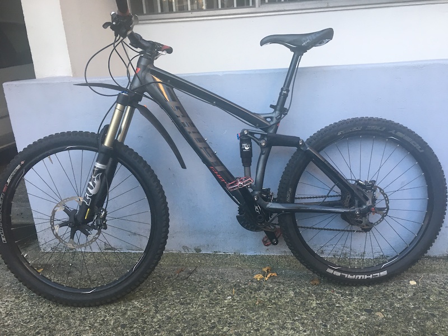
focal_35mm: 29
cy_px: 168
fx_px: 375
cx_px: 224
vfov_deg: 48.2
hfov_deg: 61.7
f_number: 2.2
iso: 32
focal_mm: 4.15
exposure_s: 1/30
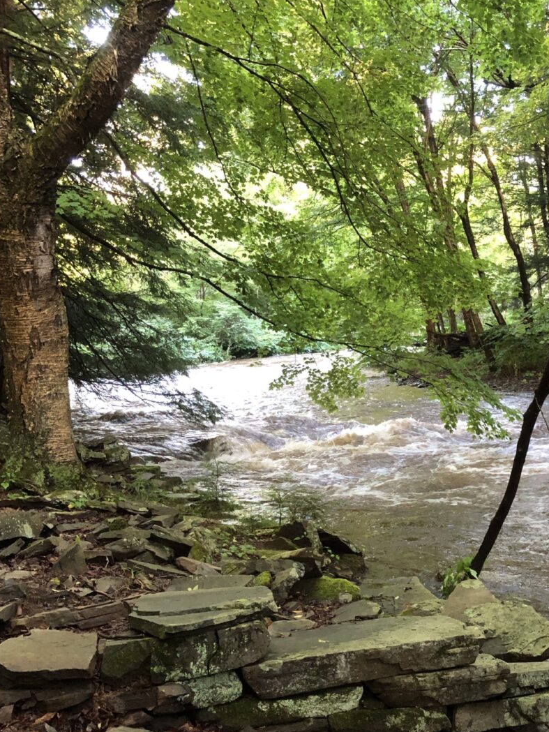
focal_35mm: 41
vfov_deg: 45.1
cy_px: 490
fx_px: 867
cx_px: 396
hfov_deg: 34.6
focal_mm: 3.99
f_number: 1.8
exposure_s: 1/15
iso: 100
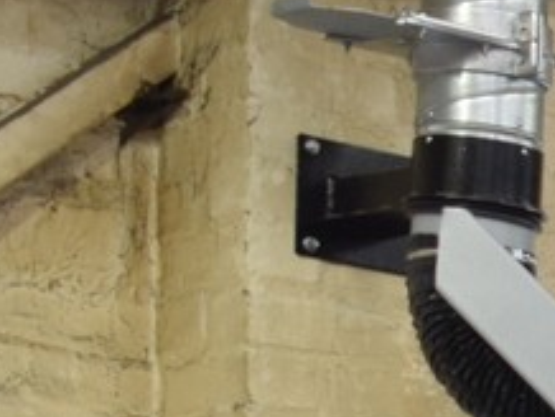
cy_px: 1154
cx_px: 1528
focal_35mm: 238
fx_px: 3820
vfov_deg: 5.9
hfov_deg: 7.5
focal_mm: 24
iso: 640
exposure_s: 1/30
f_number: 4
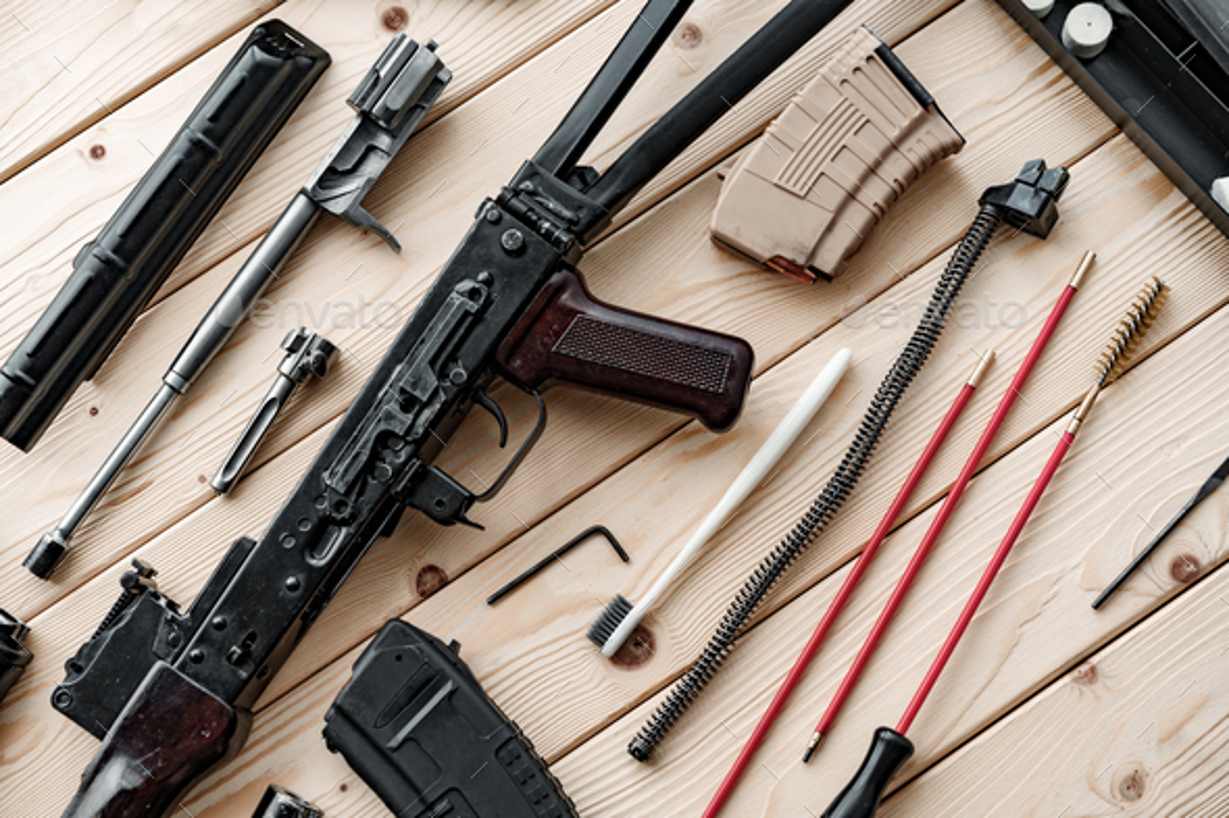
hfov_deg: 36.3
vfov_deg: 24.6
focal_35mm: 55
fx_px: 1877
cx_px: 614
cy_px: 409
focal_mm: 55
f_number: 5
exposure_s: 1/125
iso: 400
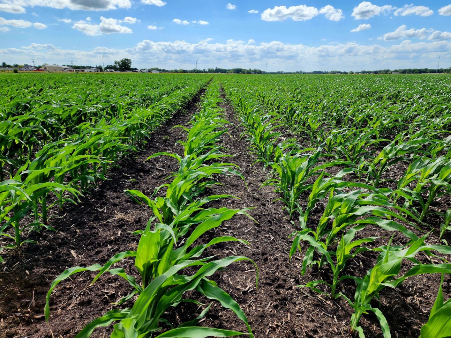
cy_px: 166
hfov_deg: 69.3
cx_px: 240
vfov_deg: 54.9
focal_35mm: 25
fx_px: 326
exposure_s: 1/1429
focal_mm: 6.4
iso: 12
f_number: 1.8
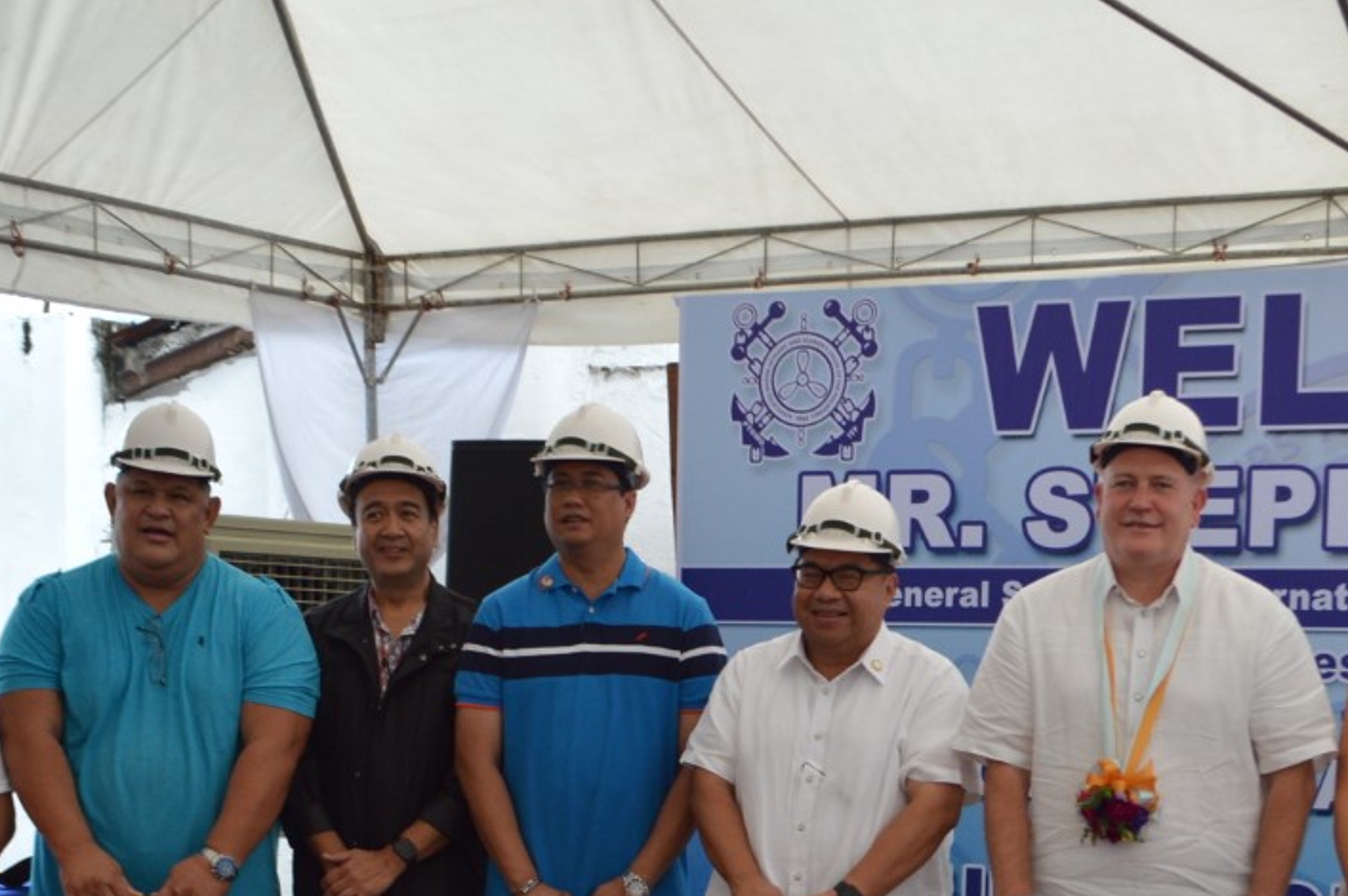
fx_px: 2319
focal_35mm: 62
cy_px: 925
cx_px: 673
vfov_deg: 21.0
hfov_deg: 32.4
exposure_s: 1/25
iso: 400
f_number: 3.5
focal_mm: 18
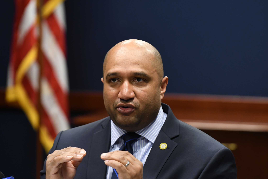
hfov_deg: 8.6
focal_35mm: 240
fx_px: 1786
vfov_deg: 5.7
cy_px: 90
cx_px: 134
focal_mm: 160
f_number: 4
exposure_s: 1/200
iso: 2500
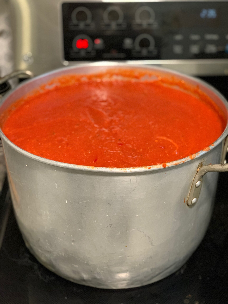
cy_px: 152
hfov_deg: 28.0
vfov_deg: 36.8
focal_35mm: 52
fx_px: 457
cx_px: 114
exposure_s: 1/40
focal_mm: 6
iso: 320
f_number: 2.4
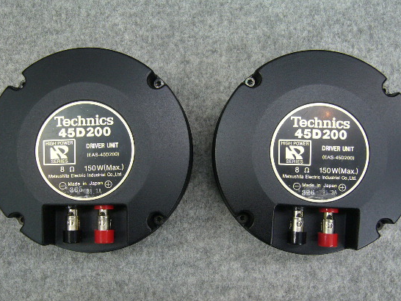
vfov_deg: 35.2
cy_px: 157
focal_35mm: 41
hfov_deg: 45.8
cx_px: 203
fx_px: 475
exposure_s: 1/20
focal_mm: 5.8
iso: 100
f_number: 2.8
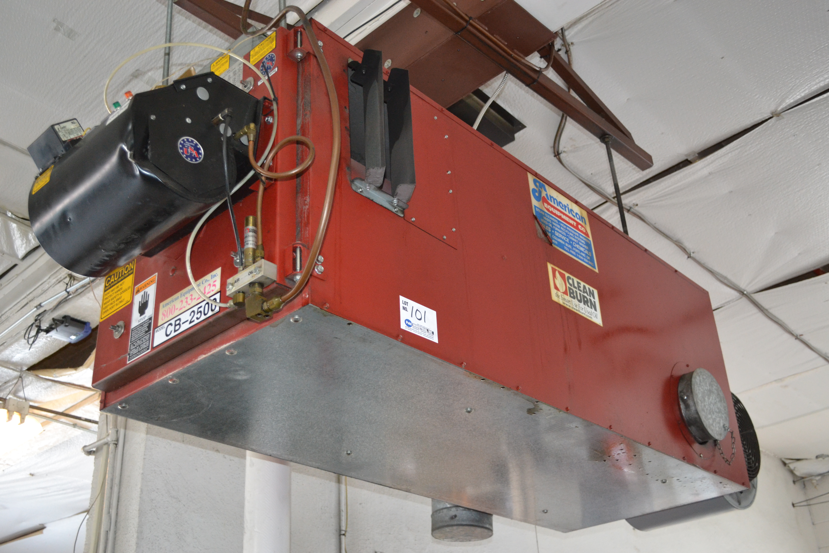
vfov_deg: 34.2
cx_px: 414
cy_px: 276
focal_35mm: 39
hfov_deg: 49.6
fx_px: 898
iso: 1400
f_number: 4.2
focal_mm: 26
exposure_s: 1/60
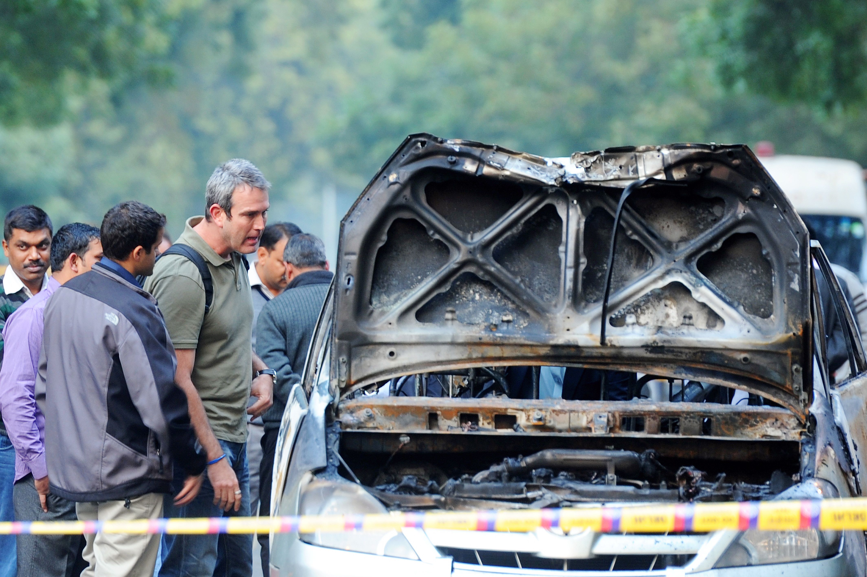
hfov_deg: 10.3
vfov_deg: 6.9
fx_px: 4814
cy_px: 288
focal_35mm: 200
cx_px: 434
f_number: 4
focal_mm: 200
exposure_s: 1/60
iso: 400
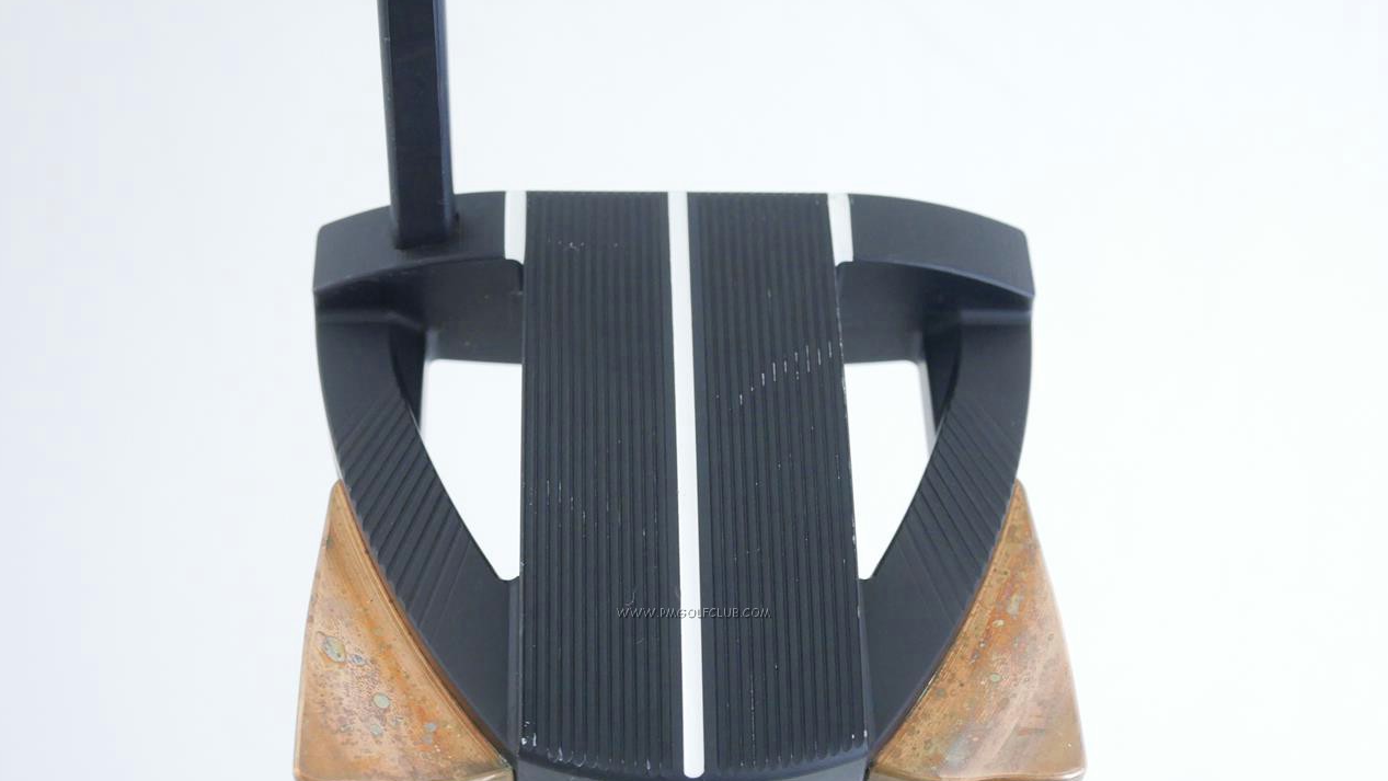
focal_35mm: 55
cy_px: 514
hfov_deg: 37.8
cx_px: 694
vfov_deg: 21.8
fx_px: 2024
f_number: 4.5
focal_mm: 25
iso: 1600
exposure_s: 1/60
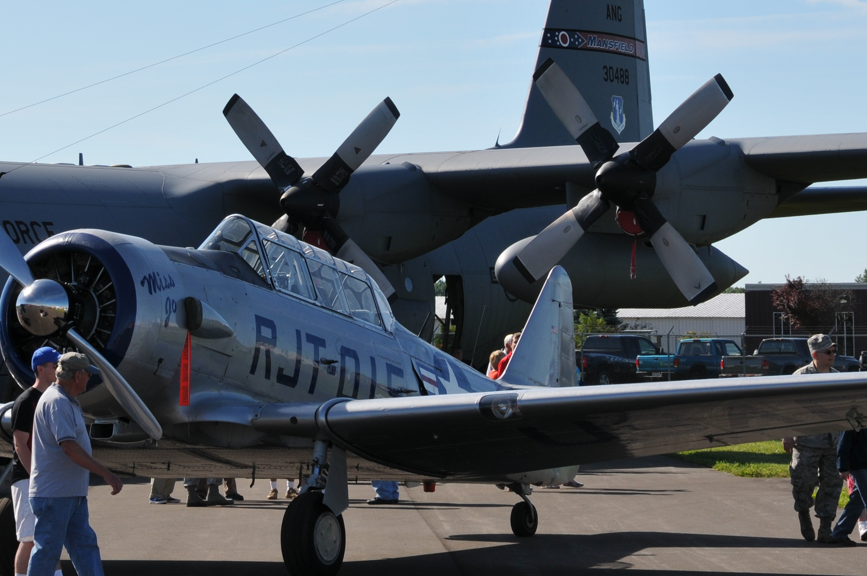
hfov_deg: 13.9
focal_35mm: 148
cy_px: 109
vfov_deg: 9.2
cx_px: 333
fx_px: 3560
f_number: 11
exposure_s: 1/500
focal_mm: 52
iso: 200
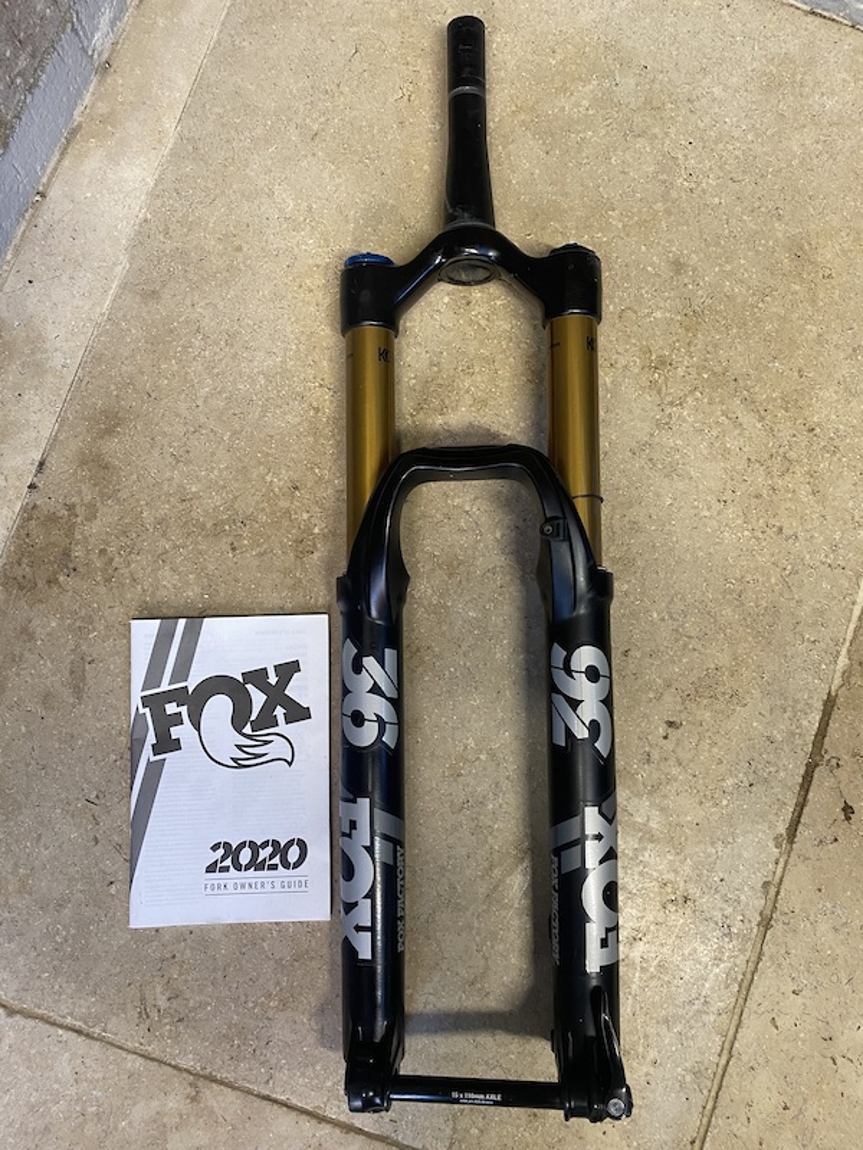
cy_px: 575
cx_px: 432
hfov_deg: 53.1
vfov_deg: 67.3
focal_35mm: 26
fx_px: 864
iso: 125
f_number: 1.8
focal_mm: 4.25
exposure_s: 1/50
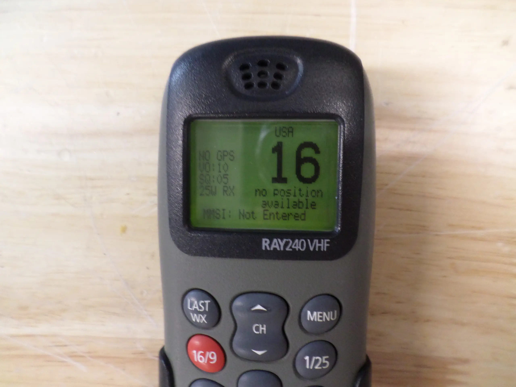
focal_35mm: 25
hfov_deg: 69.4
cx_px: 258
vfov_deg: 54.9
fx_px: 373
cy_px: 194
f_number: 2.5
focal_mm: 4.5
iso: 240
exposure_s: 1/30
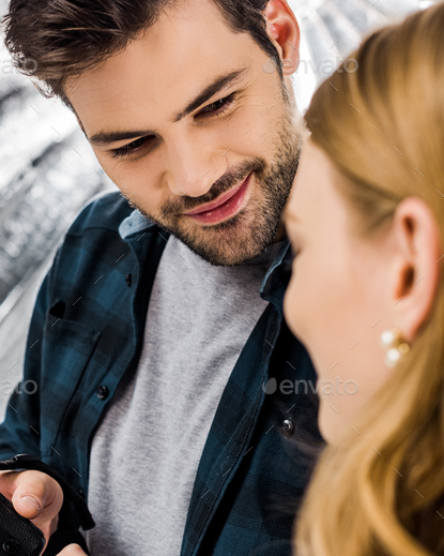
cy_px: 378
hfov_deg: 19.1
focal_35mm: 80
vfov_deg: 23.7
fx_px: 1314
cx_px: 147
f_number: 4.5
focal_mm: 50
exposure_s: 1/200
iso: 160
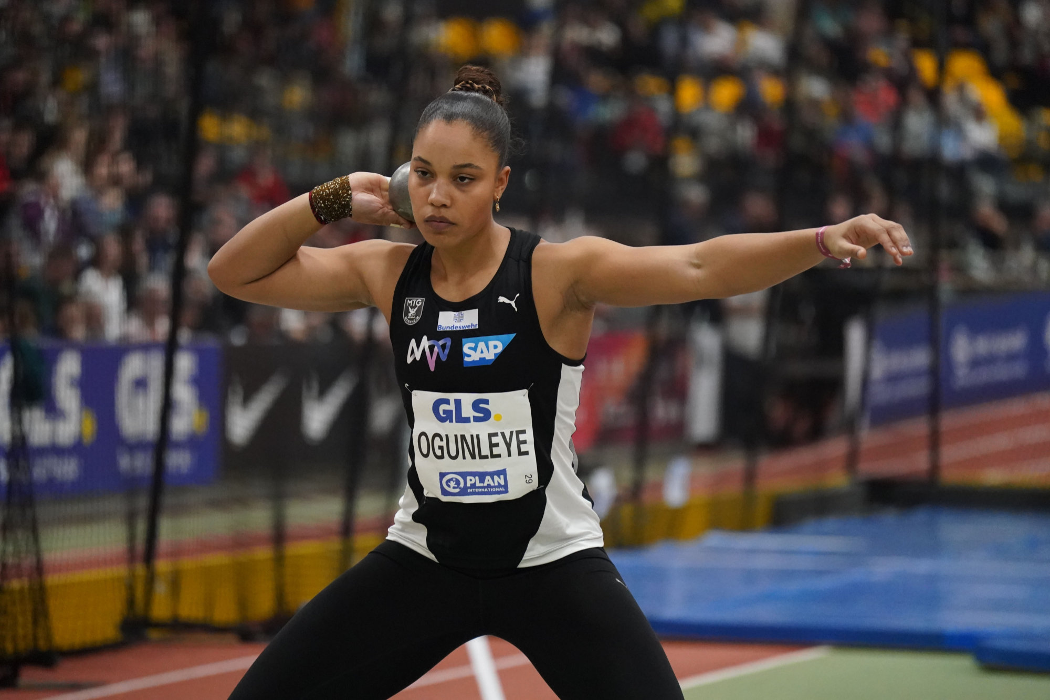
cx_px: 525
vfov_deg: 6.9
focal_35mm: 200
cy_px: 350
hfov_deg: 10.3
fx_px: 5834
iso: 10000
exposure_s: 1/1000
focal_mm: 200
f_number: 4
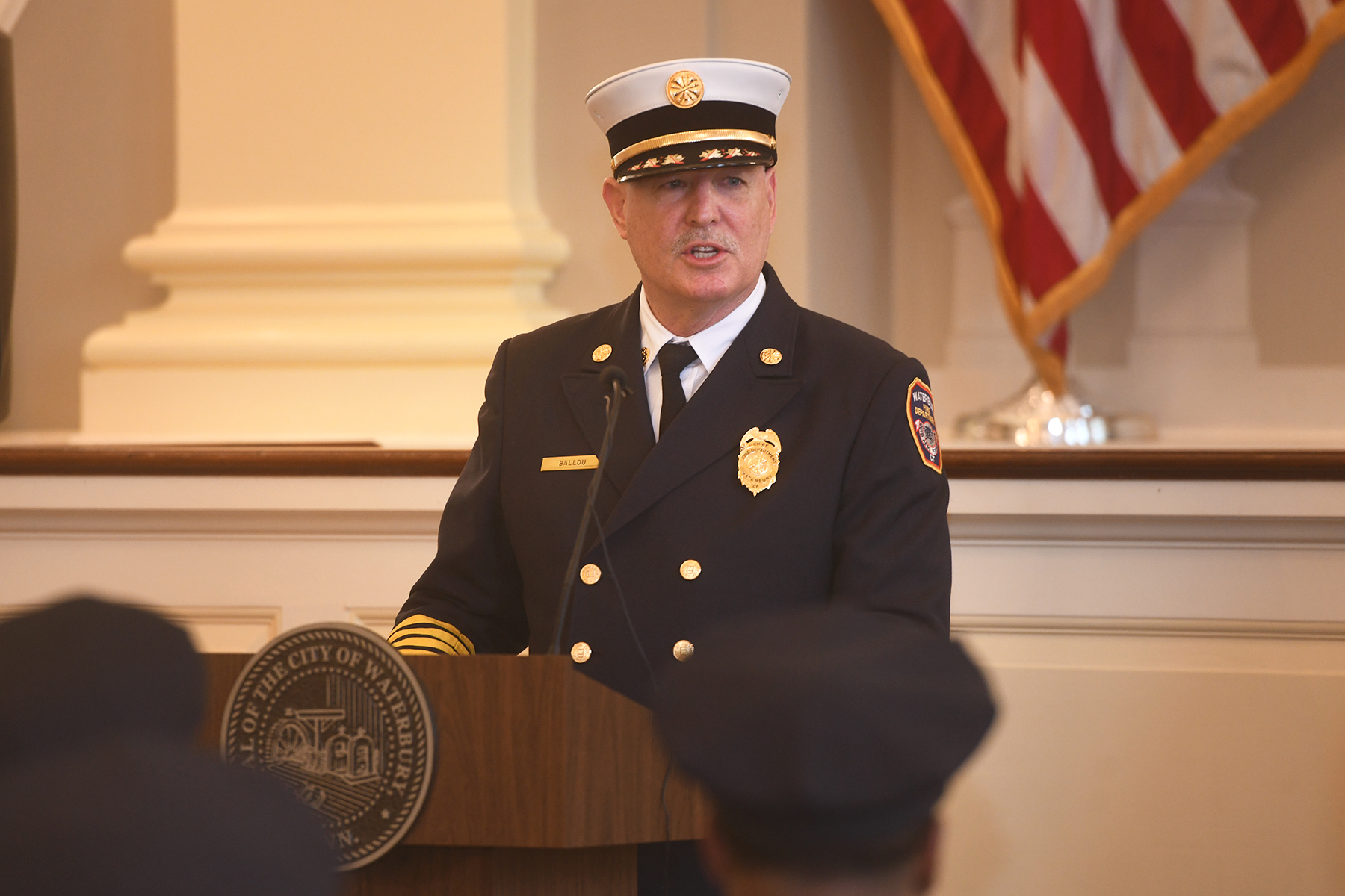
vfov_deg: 6.9
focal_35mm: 200
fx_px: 7472
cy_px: 448
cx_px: 672
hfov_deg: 10.3
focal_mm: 200
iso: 1600
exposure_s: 1/60
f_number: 4.5
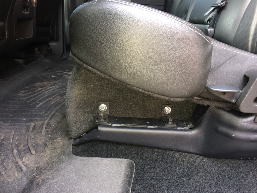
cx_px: 128
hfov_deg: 60.0
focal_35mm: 30
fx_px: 223
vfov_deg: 46.8
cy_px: 96
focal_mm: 4.12
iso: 64
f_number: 2.2
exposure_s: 1/30
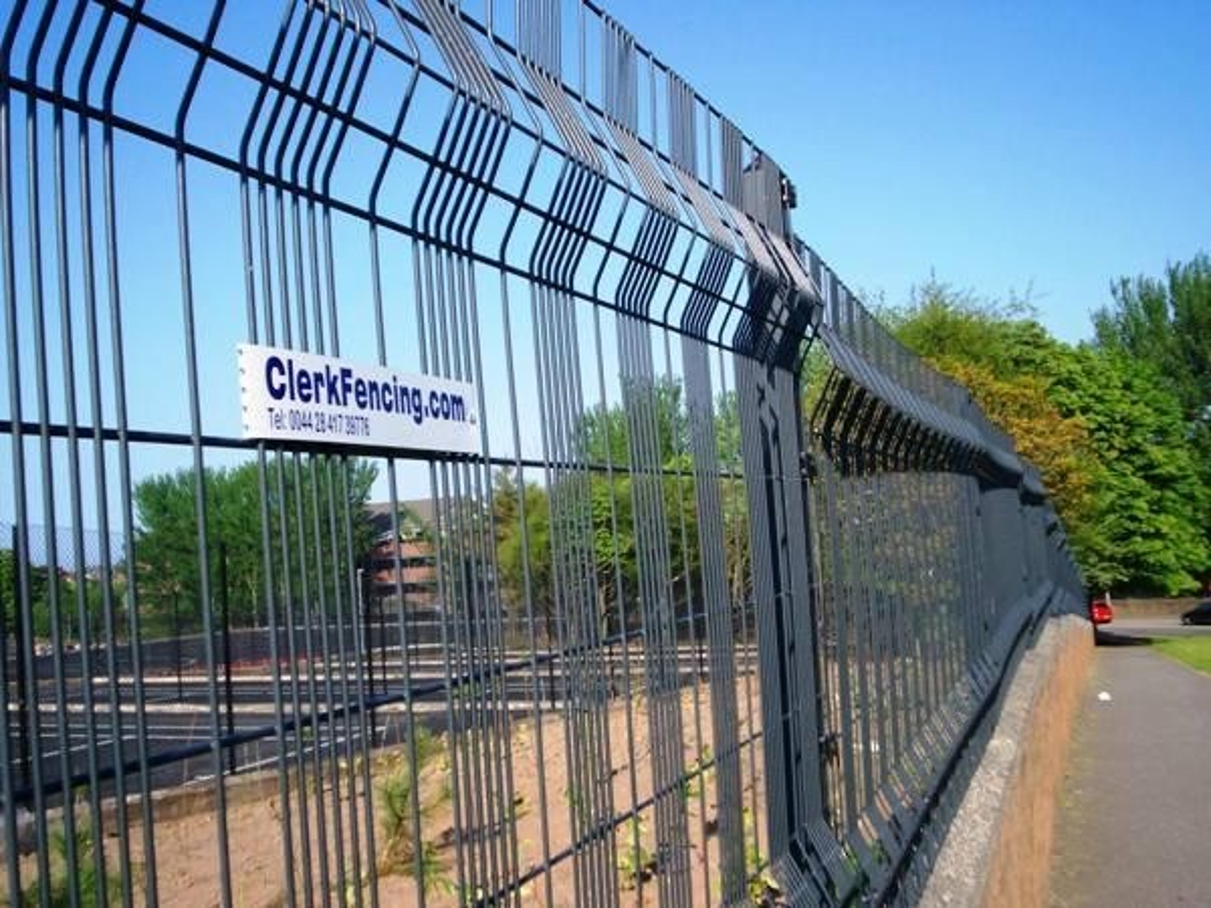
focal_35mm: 36
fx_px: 1259
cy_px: 454
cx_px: 606
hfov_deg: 51.4
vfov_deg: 39.7
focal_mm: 5.9
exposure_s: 1/414
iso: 100
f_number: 4.5
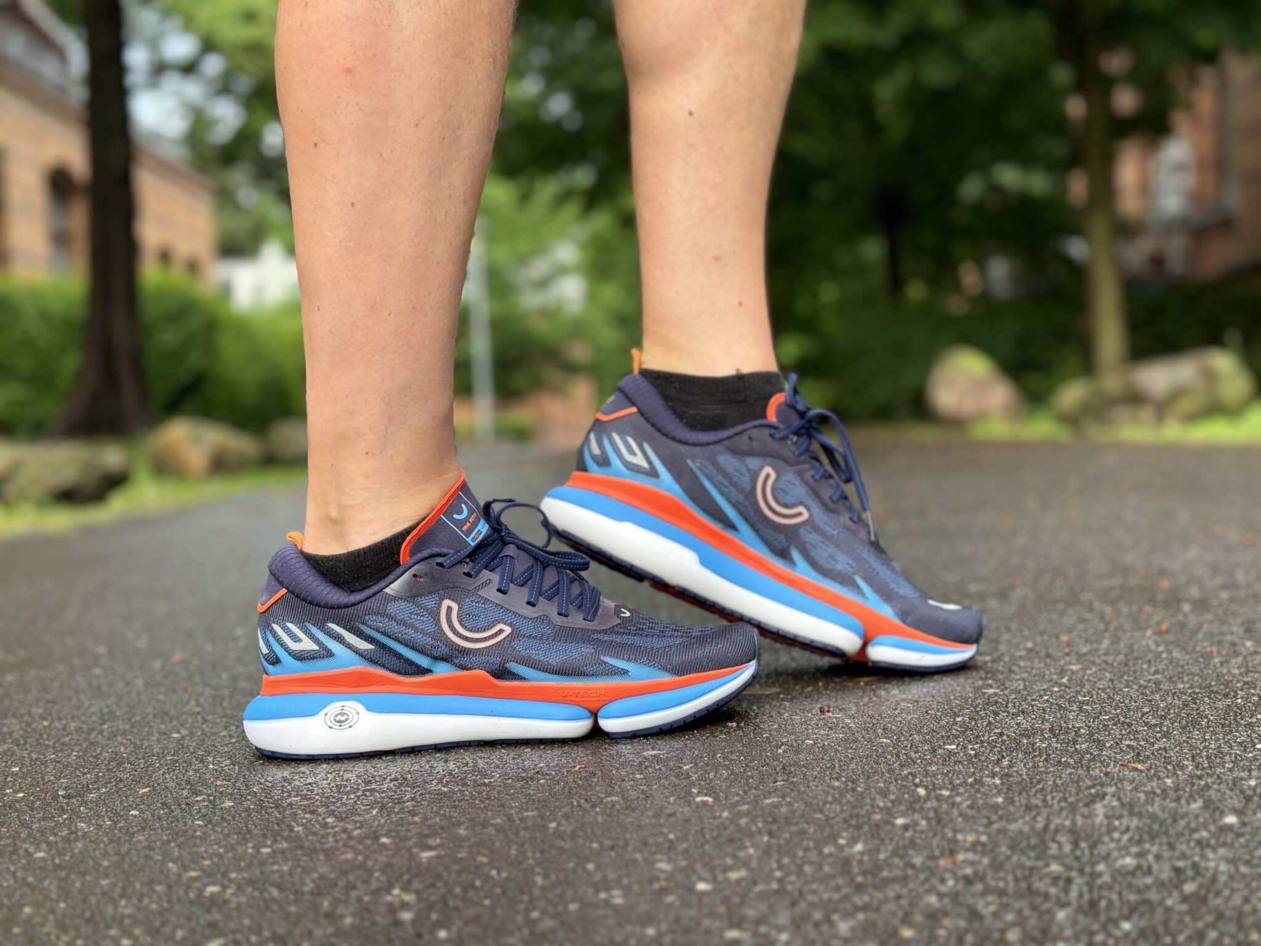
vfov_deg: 30.3
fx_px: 1749
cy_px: 473
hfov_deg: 39.7
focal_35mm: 48
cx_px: 630
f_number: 1.78
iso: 64
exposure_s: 1/349
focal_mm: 6.76
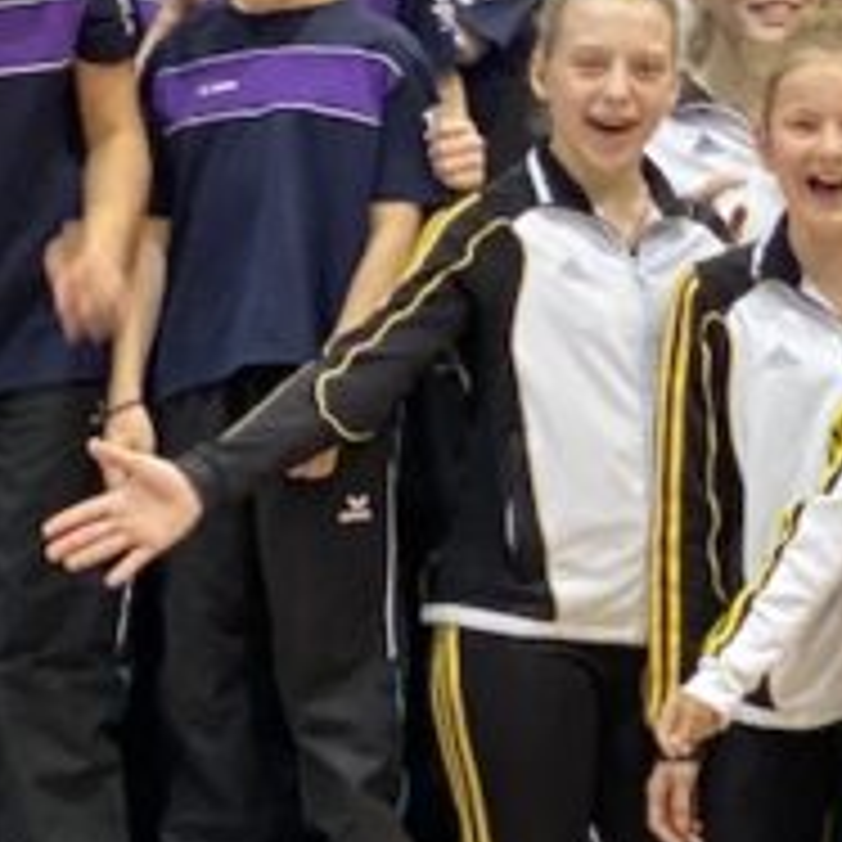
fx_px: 6935
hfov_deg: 6.8
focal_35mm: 252
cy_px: -68
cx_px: 1396
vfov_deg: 6.9
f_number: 2
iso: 200
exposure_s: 1/33
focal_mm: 6
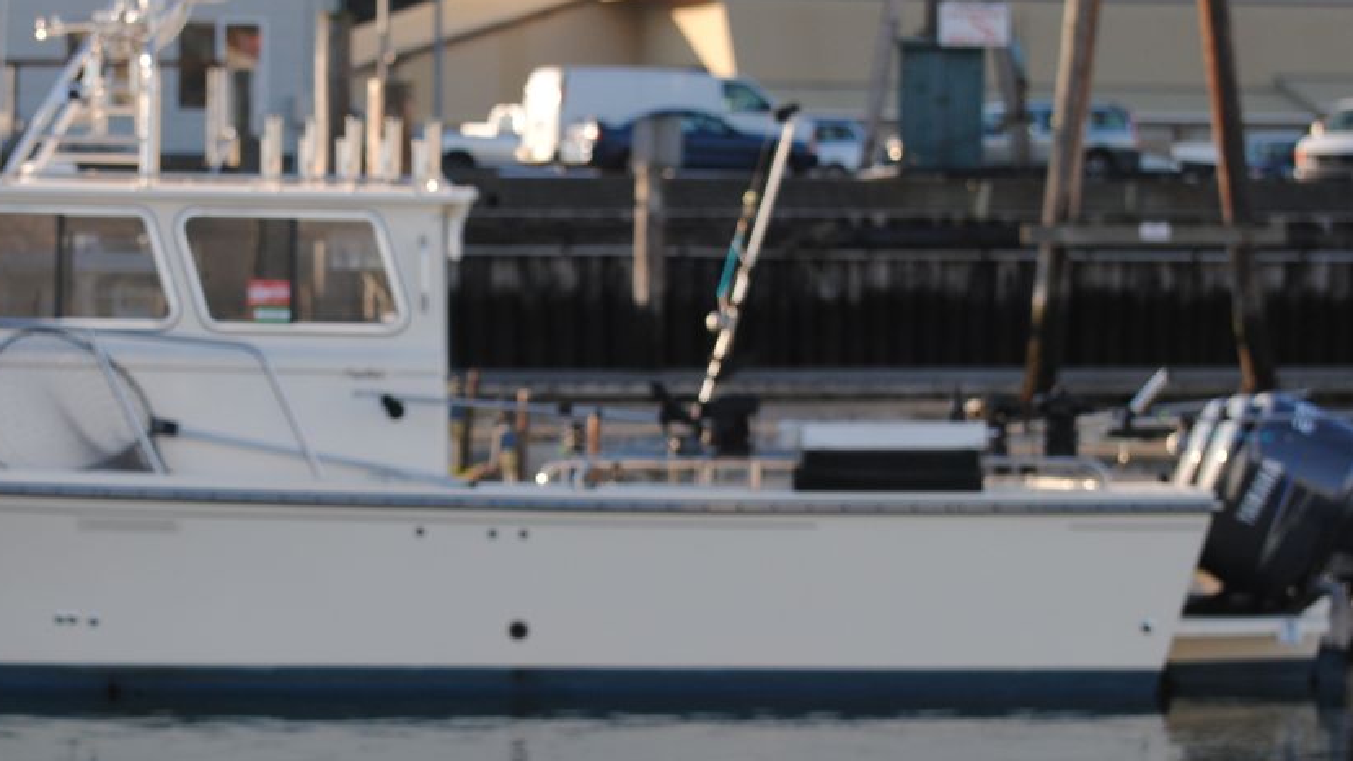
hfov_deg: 12.6
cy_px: 424
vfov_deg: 7.1
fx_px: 6099
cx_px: 342
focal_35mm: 170
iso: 200
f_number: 5.6
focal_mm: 70
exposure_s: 1/500
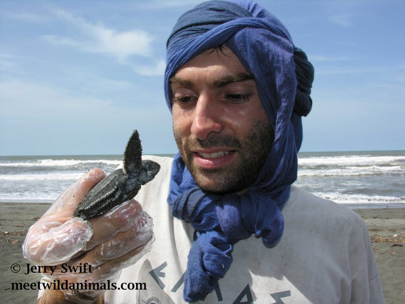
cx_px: 202
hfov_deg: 52.6
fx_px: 409
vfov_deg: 40.7
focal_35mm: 35
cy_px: 152
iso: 50
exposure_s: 1/250
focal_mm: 8.9
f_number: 6.3
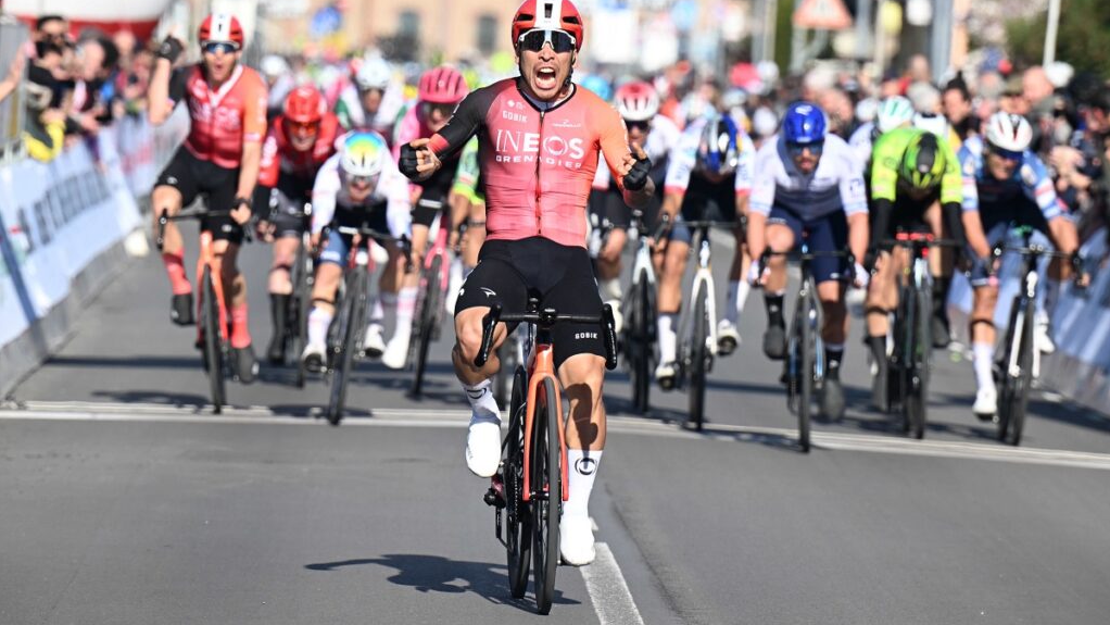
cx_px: 555
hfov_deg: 5.1
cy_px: 257
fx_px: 12362
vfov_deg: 2.9
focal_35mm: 420
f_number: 8
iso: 400
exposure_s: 1/1000
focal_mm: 400
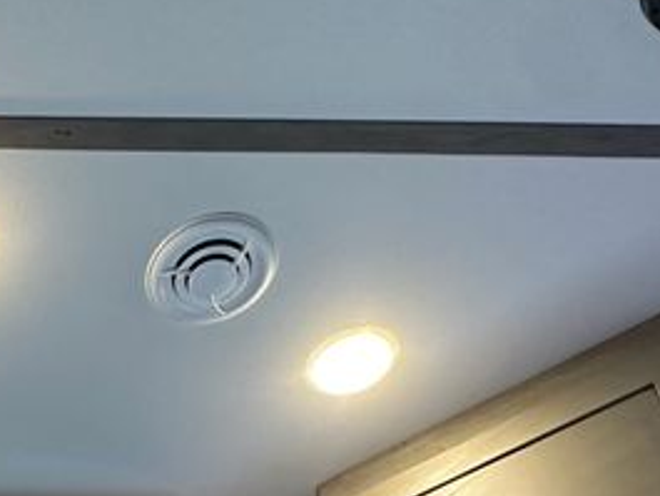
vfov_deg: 23.3
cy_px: 680
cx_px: -72
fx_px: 1030
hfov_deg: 31.4
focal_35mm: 54
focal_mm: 2.22
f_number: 2.2
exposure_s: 1/87
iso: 320
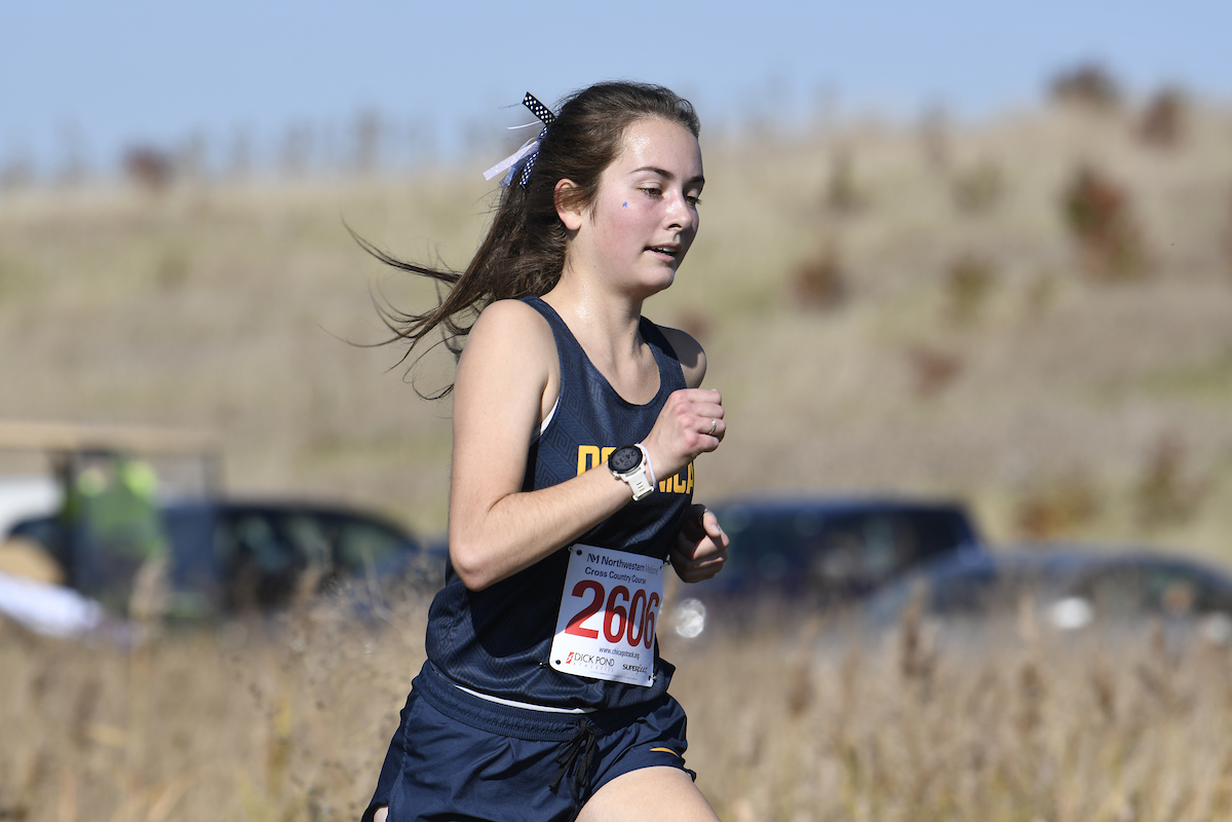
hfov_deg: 6.9
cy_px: 411
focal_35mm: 300
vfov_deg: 4.6
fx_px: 10266
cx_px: 616
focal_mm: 200
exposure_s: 1/1000
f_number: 5
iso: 100
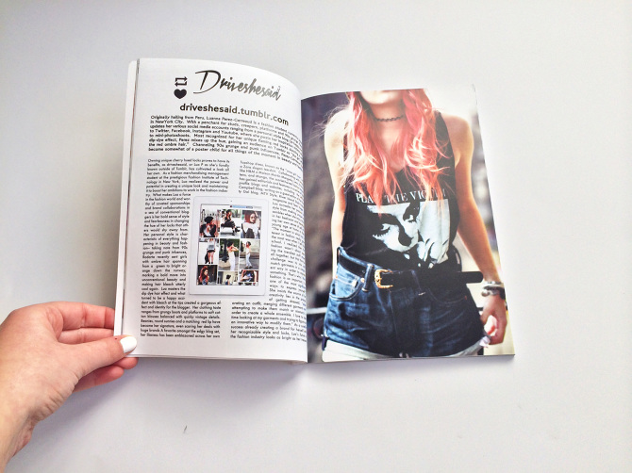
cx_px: 316
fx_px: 548
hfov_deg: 60.0
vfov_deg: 46.8
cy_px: 236
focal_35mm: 30
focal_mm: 4.12
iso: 32
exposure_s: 1/394
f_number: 2.2
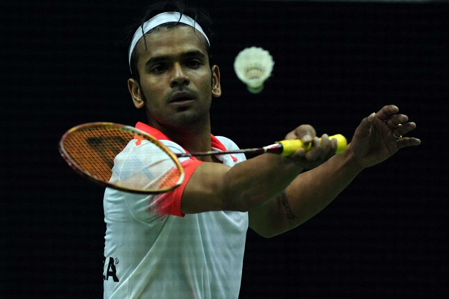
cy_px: 150
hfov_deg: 10.3
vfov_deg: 6.9
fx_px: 2494
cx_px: 224
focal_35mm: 200
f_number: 2.8
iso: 1000
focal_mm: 200
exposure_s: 1/800
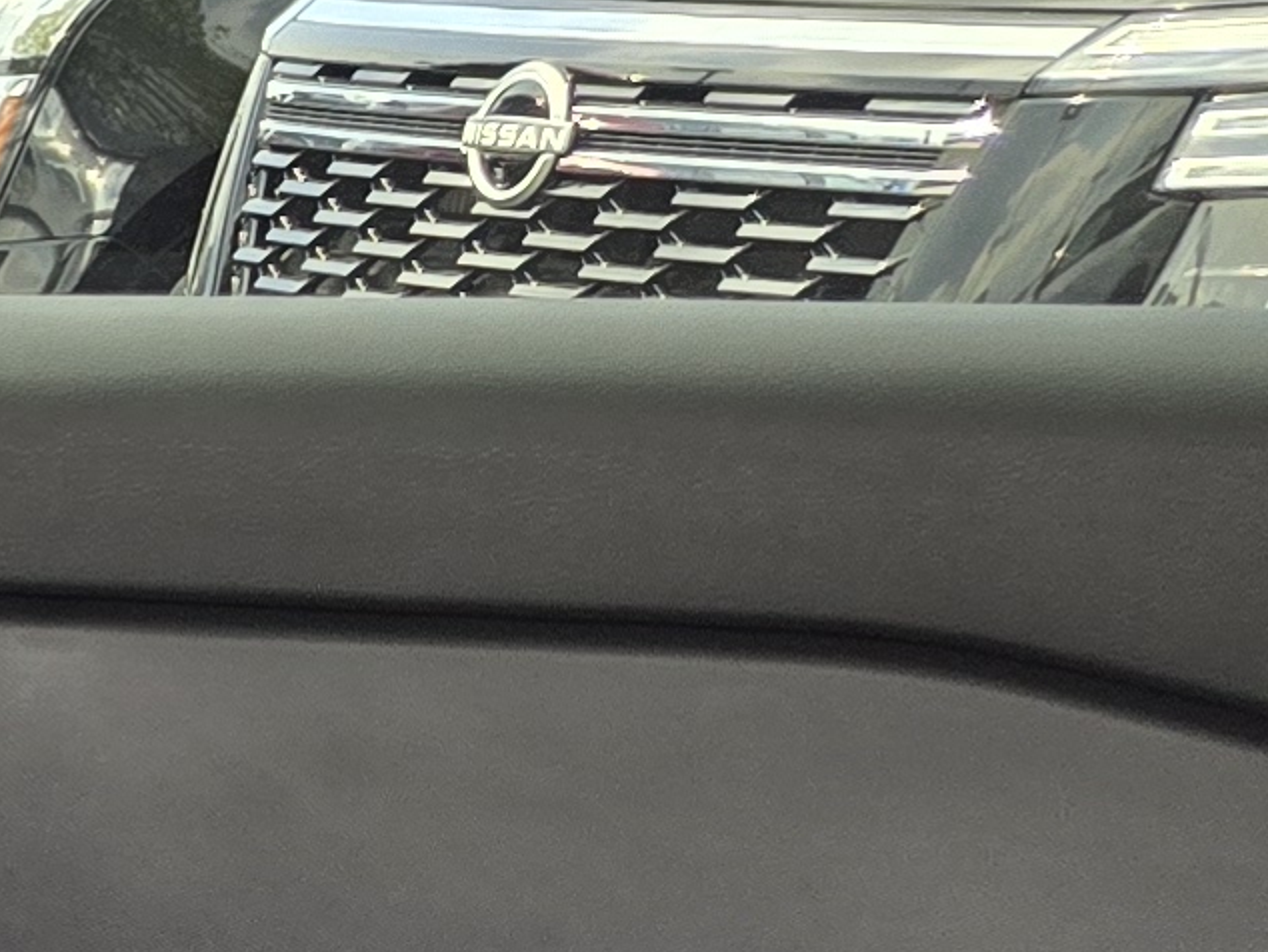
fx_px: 5313
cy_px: 2110
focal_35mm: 145
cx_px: -2504
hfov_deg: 10.1
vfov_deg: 9.4
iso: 64
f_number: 1.7
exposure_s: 1/180
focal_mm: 6.3
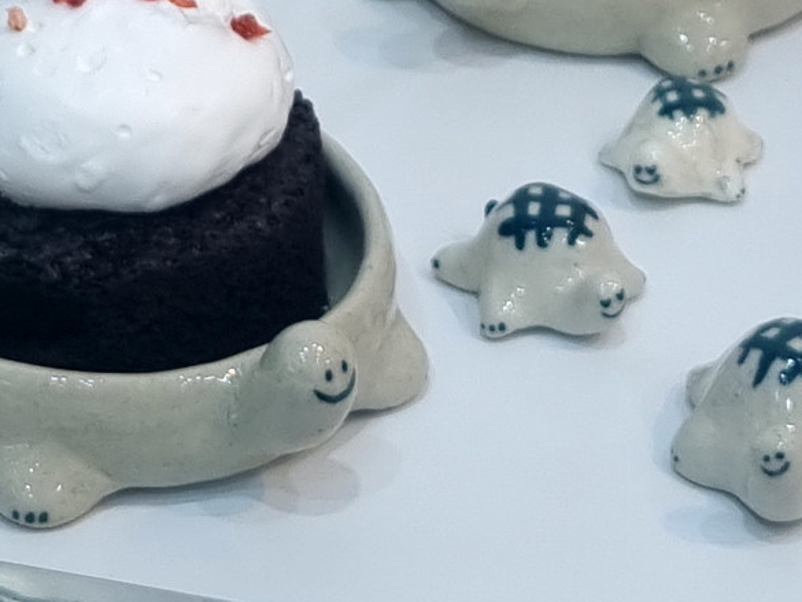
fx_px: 1112
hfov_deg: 39.2
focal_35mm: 48
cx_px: 267
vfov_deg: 29.8
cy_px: 148
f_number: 1.8
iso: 80
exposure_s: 1/60
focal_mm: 5.4
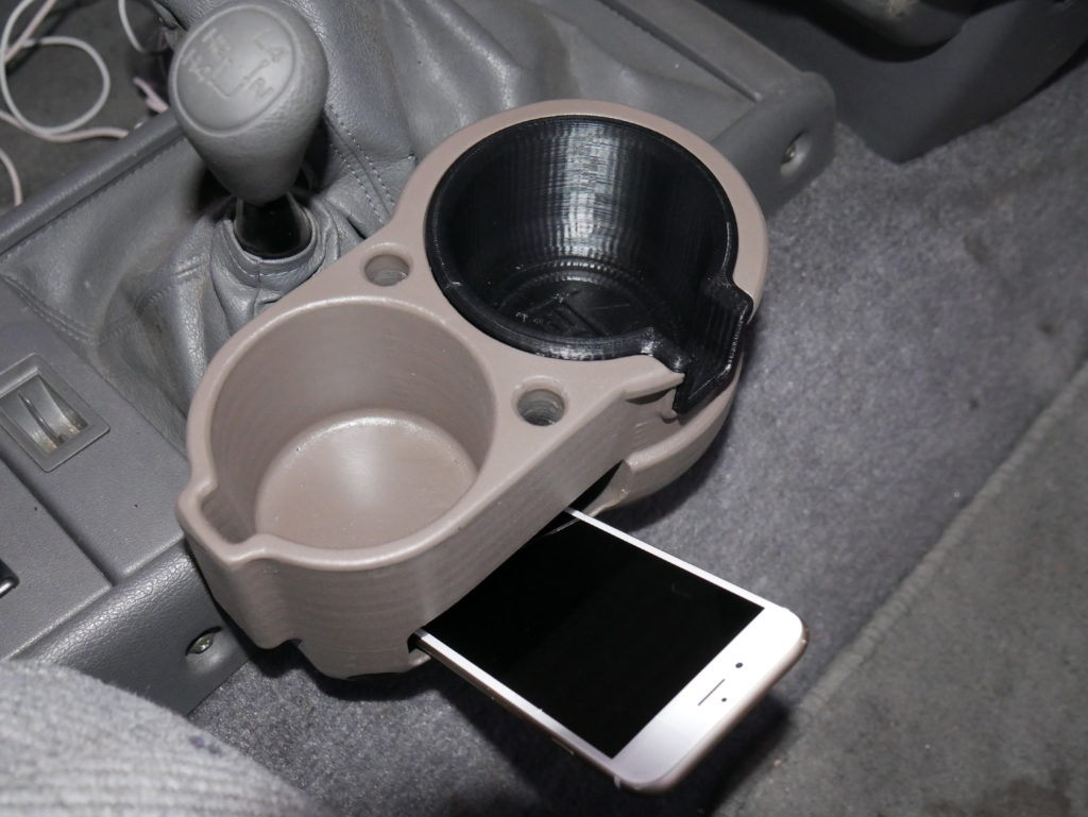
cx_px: 544
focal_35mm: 42
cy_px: 408
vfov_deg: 34.4
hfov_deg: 44.8
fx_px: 1321
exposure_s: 1/30
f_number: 4.6
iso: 3200
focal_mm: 21
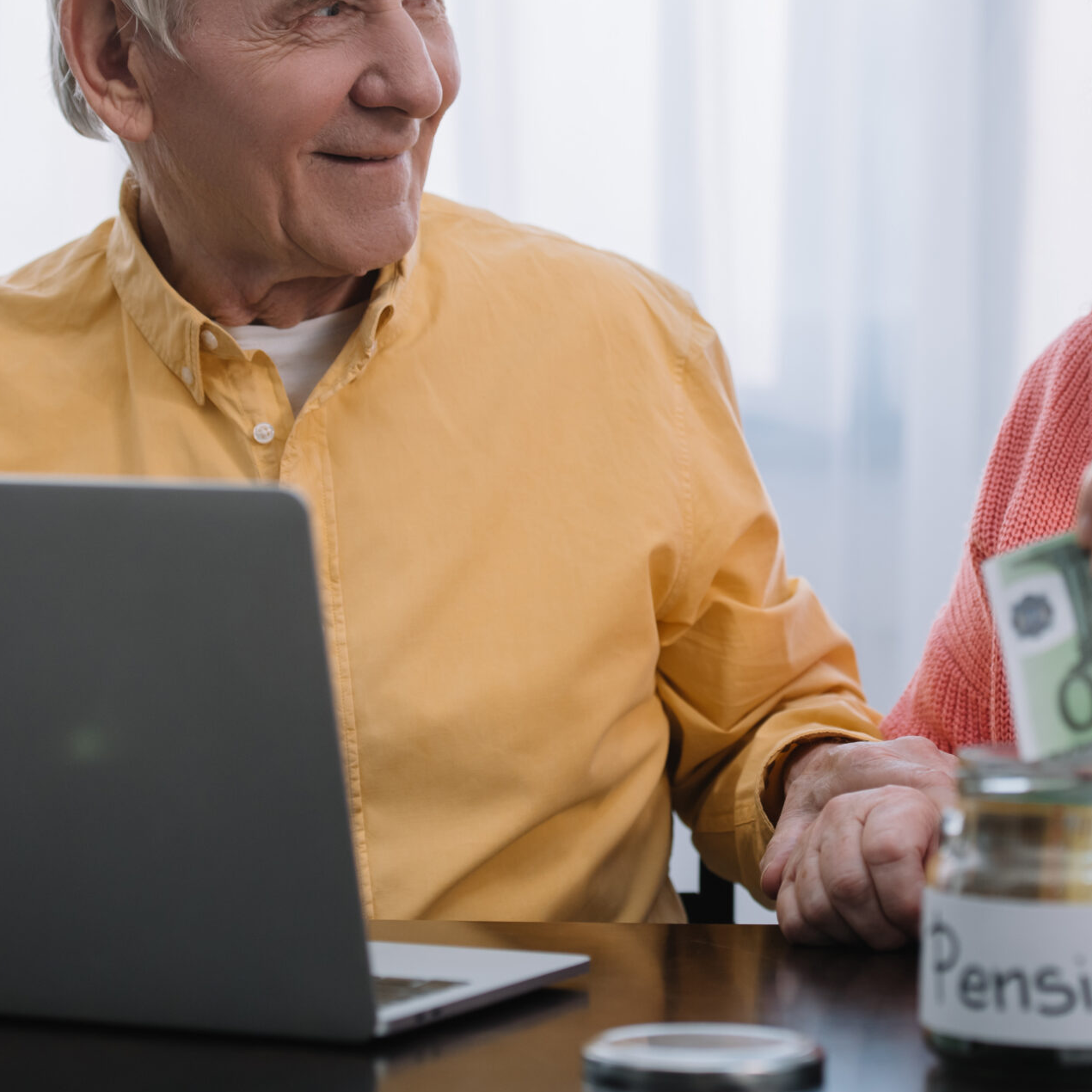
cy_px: 381
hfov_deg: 14.5
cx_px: 727
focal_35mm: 120
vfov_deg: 14.5
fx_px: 4283
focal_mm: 70
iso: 320
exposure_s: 1/200
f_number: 3.5
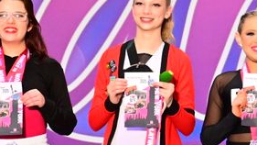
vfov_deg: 3.7
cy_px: 11
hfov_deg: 6.6
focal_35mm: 324
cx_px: 333
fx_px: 2208
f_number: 3.2
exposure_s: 1/800
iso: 3200
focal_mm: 58
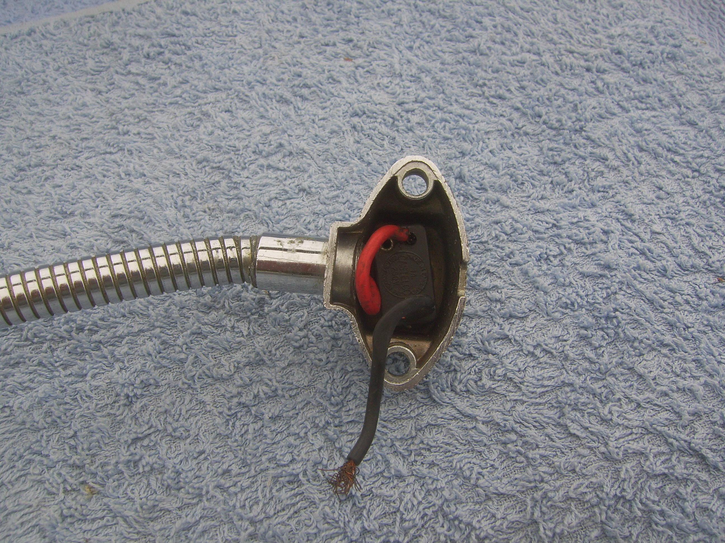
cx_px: 362
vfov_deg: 37.7
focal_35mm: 38
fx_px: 796
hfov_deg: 49.0
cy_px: 272
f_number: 6.4
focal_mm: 7.8
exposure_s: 1/100
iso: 50
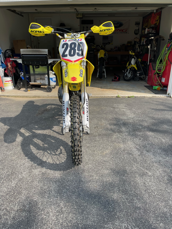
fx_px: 172
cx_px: 86
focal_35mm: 26
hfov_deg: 53.0
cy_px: 114
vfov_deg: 67.3
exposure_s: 1/1553
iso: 32
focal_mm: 5.1
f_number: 1.6
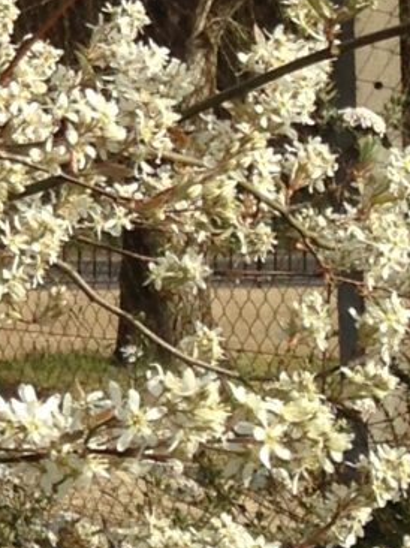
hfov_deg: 6.0
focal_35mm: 231
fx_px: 3652
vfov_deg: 8.5
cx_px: -775
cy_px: 66
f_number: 2.4
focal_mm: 4.12
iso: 50
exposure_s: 1/1153
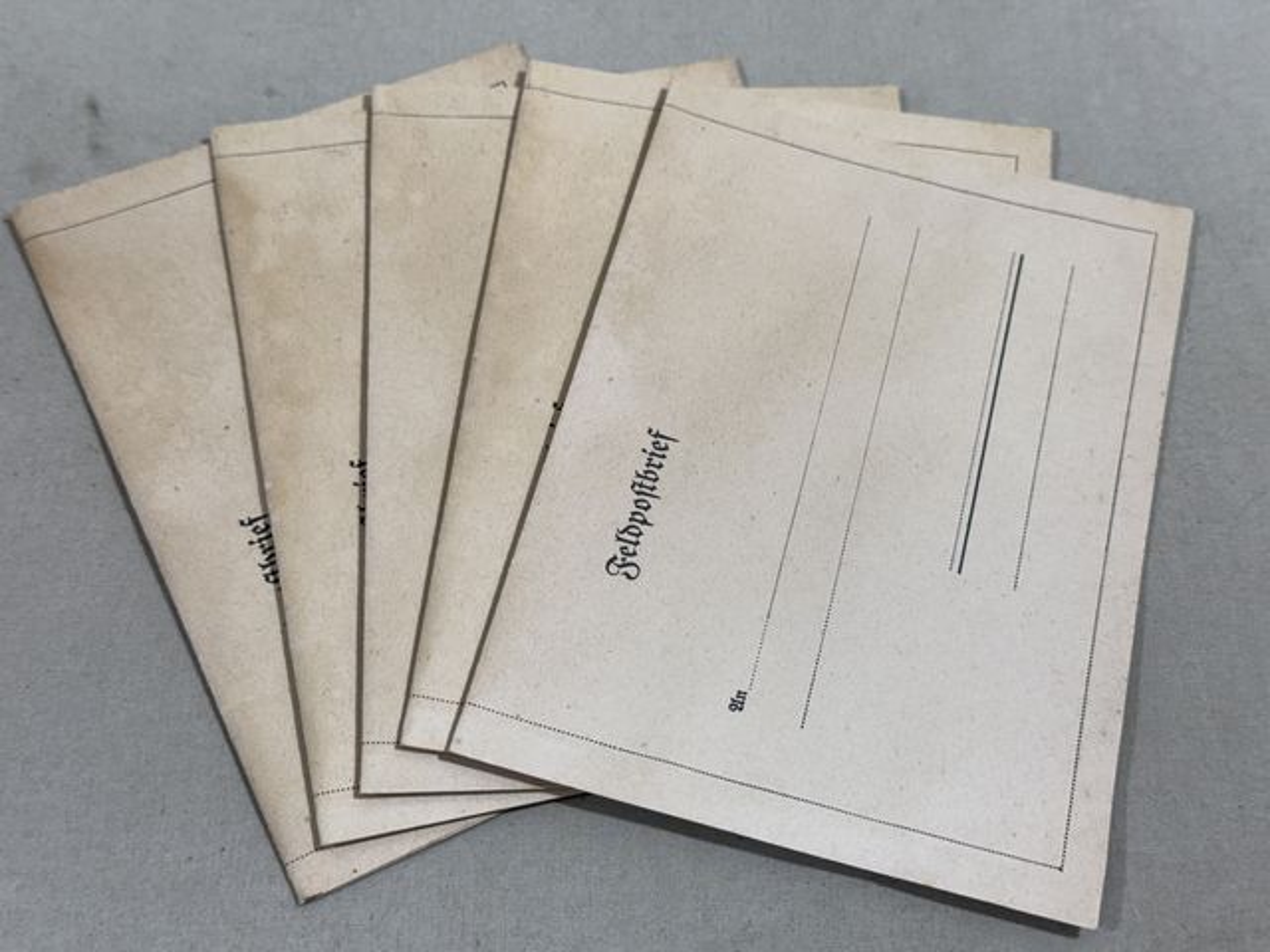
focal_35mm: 48
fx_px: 1761
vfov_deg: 30.3
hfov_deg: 39.7
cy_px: 476
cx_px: 635
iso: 64
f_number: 1.78
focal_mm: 6.76
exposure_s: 1/120
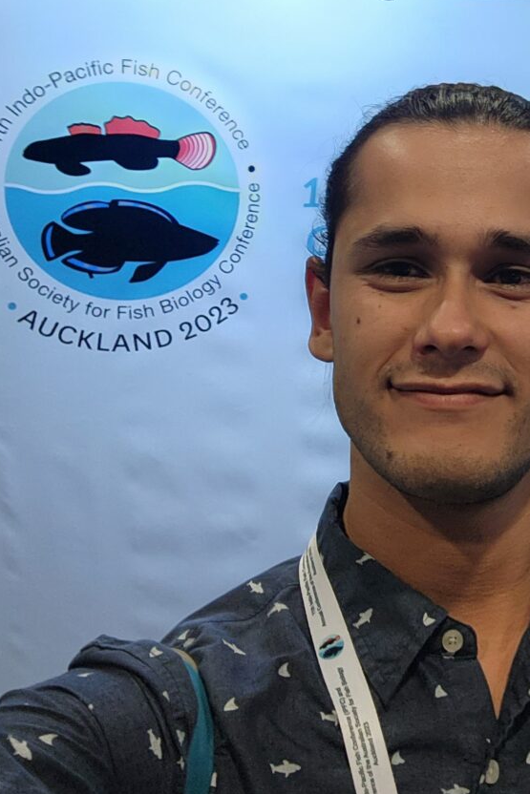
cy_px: 254
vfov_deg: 40.5
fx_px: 1059
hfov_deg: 25.7
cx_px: 606
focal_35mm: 48
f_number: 2.2
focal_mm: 3.3
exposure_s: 1/60.2
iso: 500
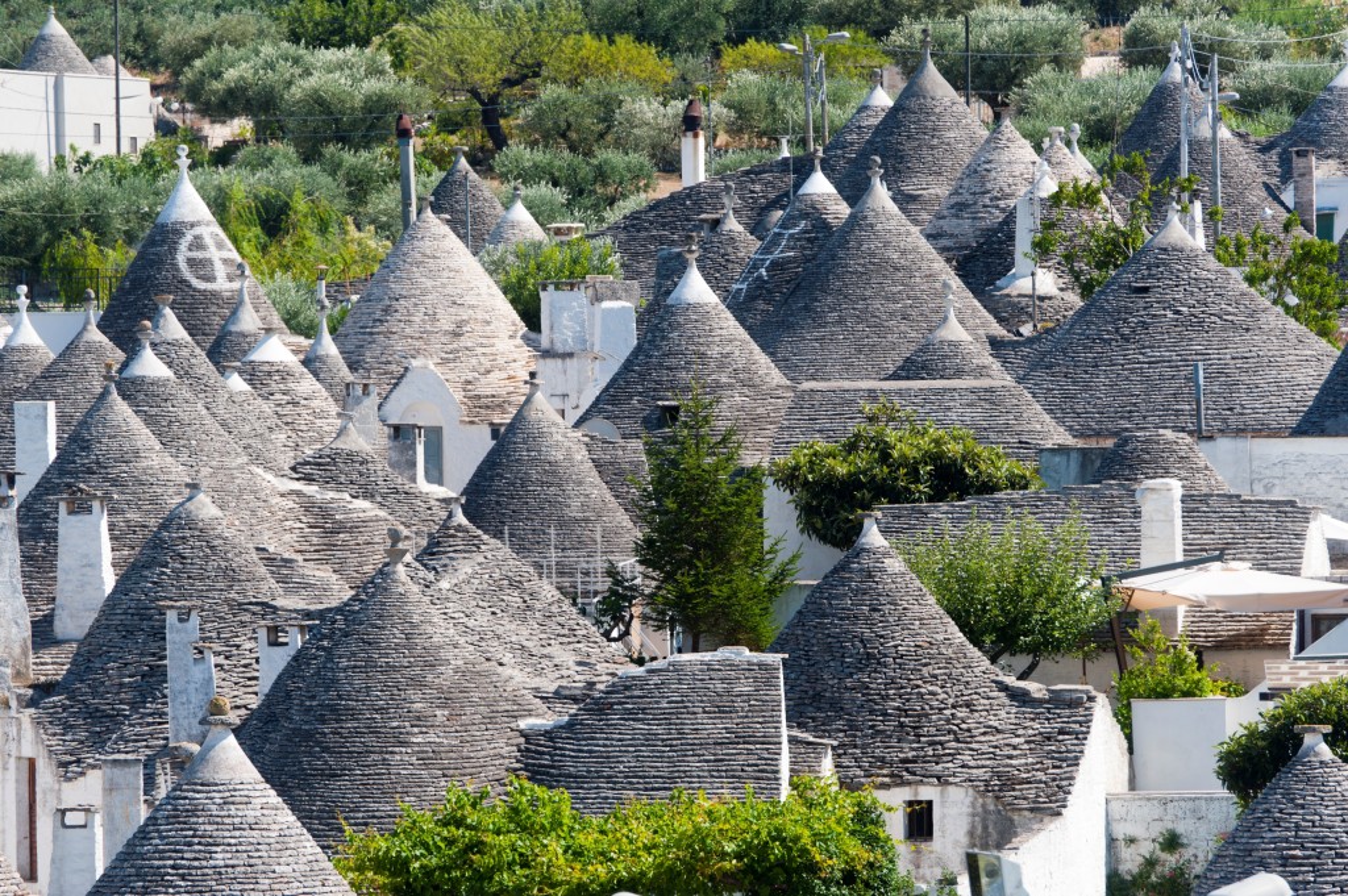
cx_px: 674
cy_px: 448
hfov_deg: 9.4
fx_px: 8231
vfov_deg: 6.2
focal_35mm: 220
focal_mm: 220
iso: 200
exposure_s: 1/320
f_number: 10
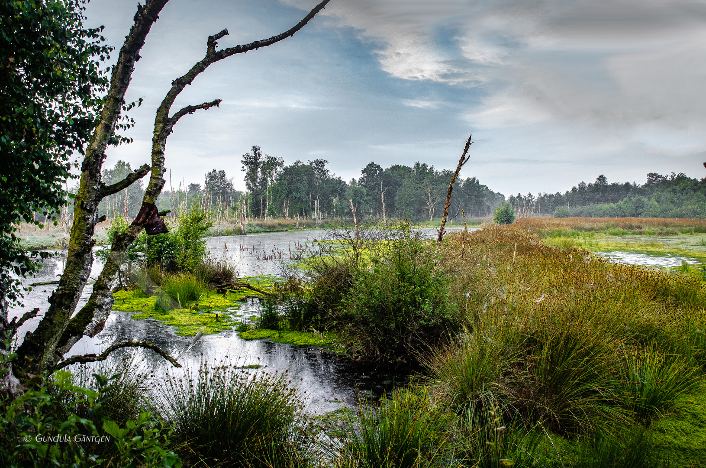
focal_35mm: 36
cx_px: 353
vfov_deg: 36.7
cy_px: 234
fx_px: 704
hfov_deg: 53.2
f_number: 5.6
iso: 400
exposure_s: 1/125
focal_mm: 24
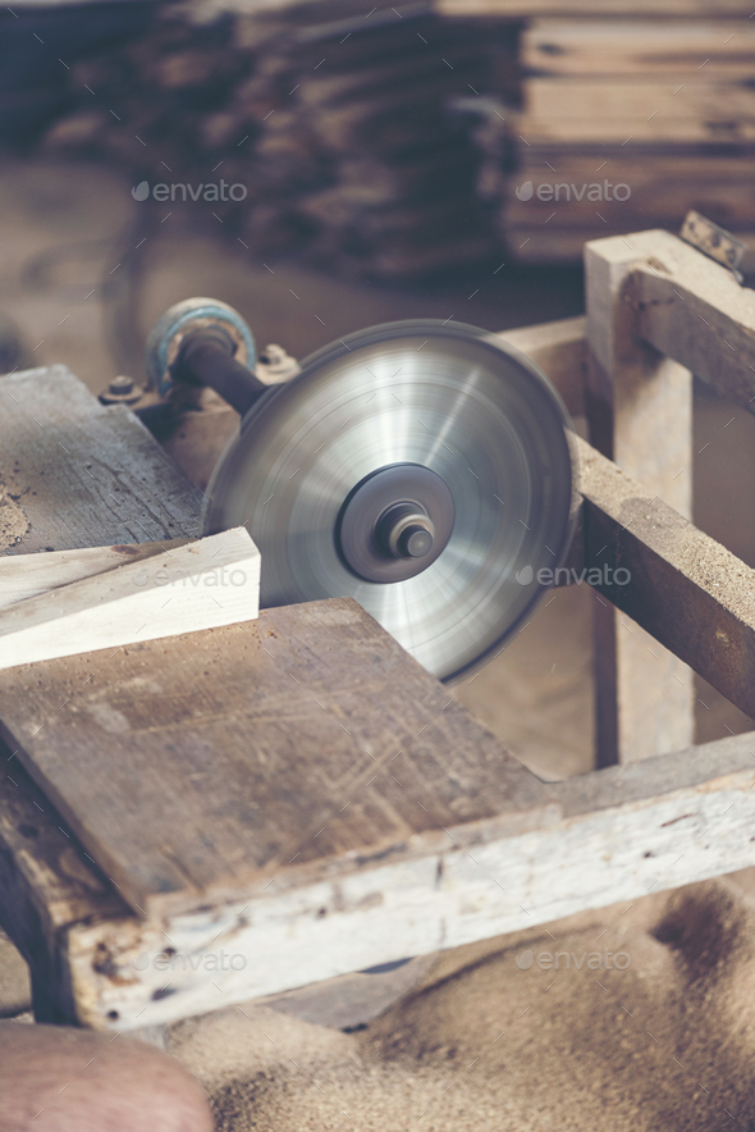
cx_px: 378
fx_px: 3300
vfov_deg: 19.5
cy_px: 566
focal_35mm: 105
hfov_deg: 13.1
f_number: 3.2
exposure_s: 1/80
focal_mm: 105
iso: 320
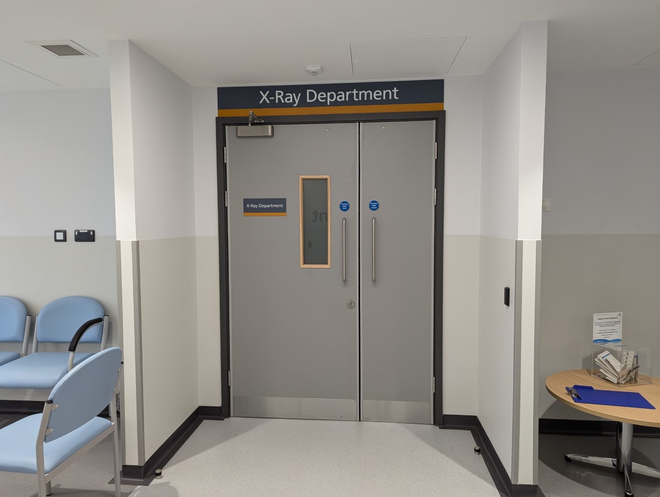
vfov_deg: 56.9
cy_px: 248
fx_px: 458
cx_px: 330
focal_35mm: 24
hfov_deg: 71.5
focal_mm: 6.81
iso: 104
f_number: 1.85
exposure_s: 1/77.5
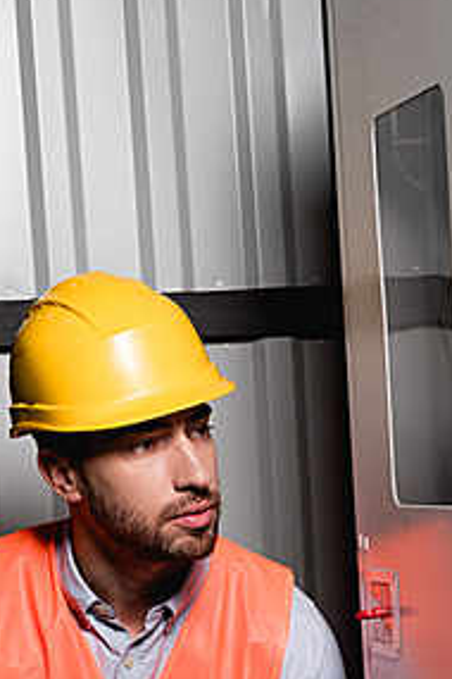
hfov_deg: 10.9
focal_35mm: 126
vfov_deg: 15.8
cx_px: 271
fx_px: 2373
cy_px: 740
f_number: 3.2
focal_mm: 48
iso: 125
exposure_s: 1/200
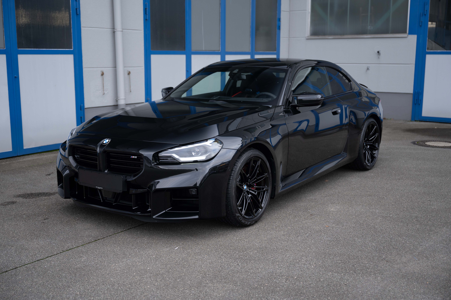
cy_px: 150
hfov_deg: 47.4
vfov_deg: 32.6
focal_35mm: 41
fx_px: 513
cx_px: 226
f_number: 2.8
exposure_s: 1/125
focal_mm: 41
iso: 400
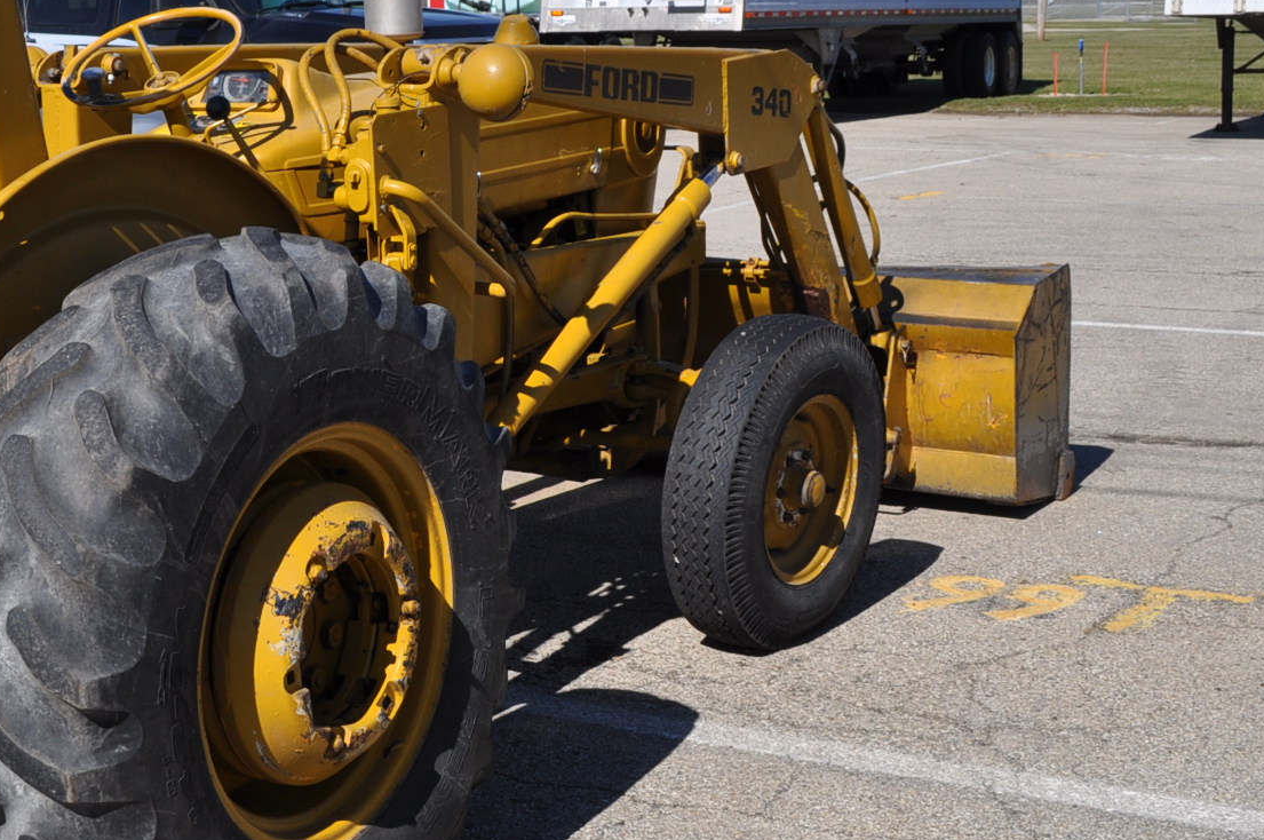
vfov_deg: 21.1
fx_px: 2244
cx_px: 316
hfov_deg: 30.9
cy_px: 260
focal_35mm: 64
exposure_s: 1/400
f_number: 10
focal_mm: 22
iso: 200
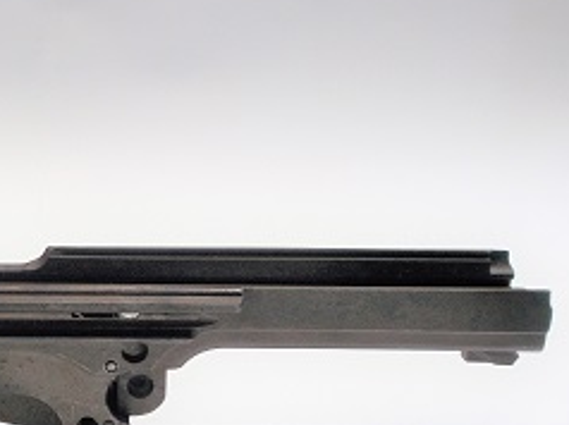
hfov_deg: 25.9
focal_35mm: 74
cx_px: 108
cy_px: 284
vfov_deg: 19.8
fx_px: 1215
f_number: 4.2
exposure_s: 1/30
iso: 100
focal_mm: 7.9
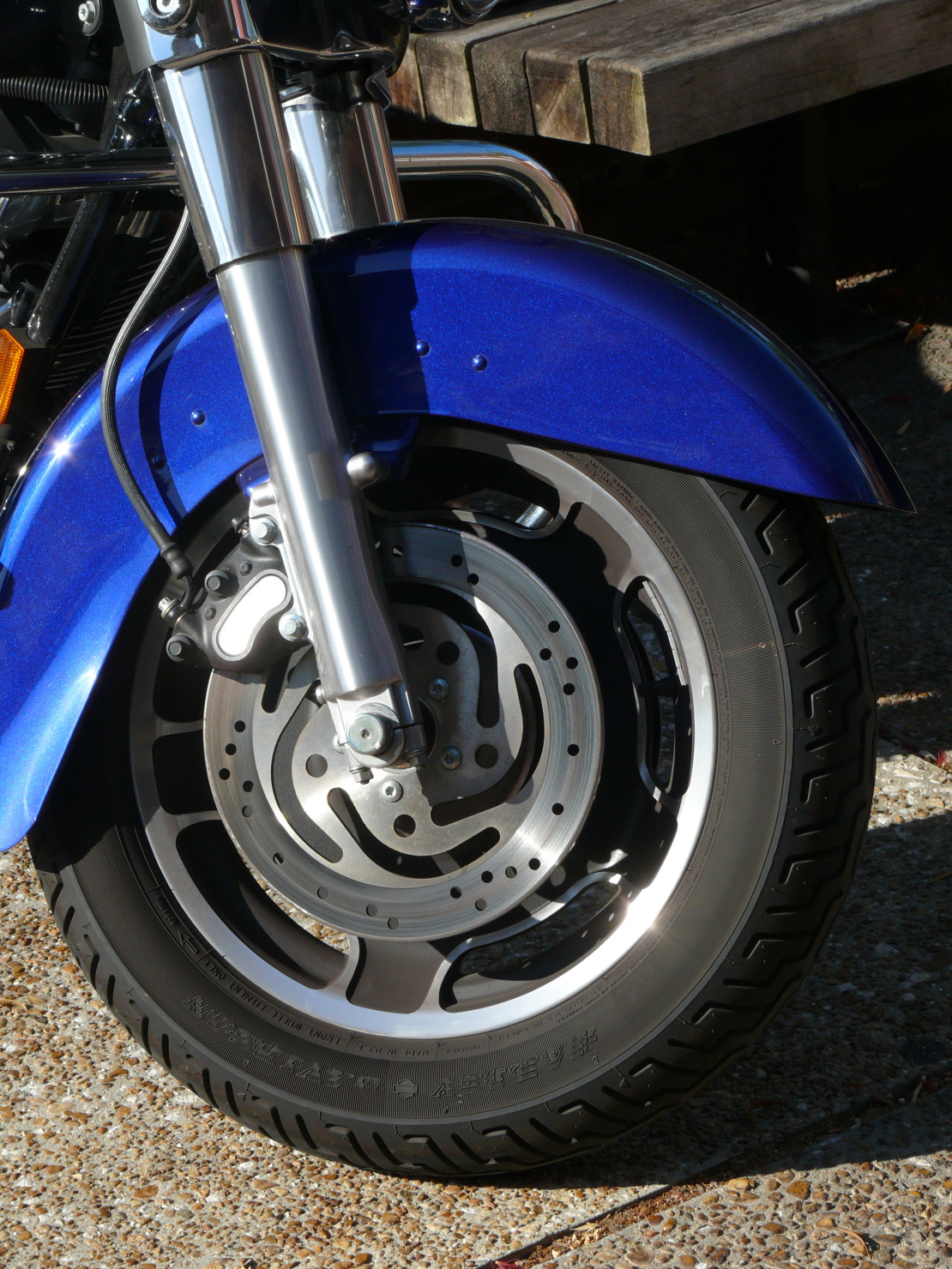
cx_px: 476
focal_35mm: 108
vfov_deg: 18.2
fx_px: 3960
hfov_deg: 13.7
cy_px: 634
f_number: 5.6
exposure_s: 1/320
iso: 100
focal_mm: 22.9
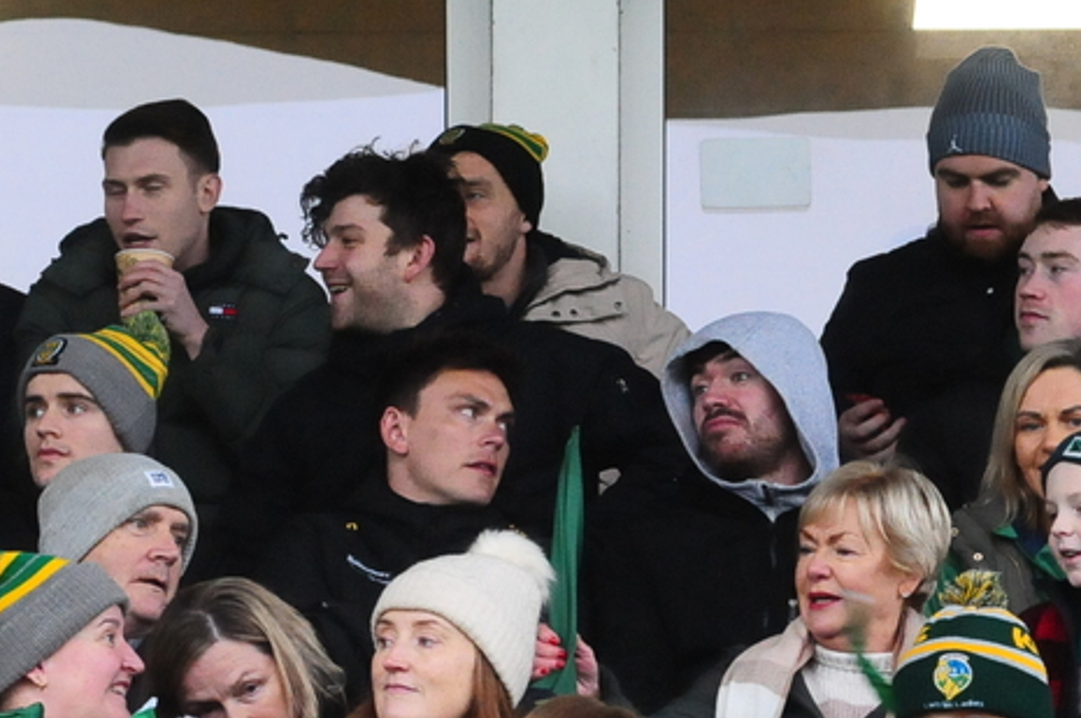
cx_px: 158
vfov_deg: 5.1
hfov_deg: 7.7
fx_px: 8009
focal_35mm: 267
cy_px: 572
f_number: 6.3
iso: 3200
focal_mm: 92
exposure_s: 1/160
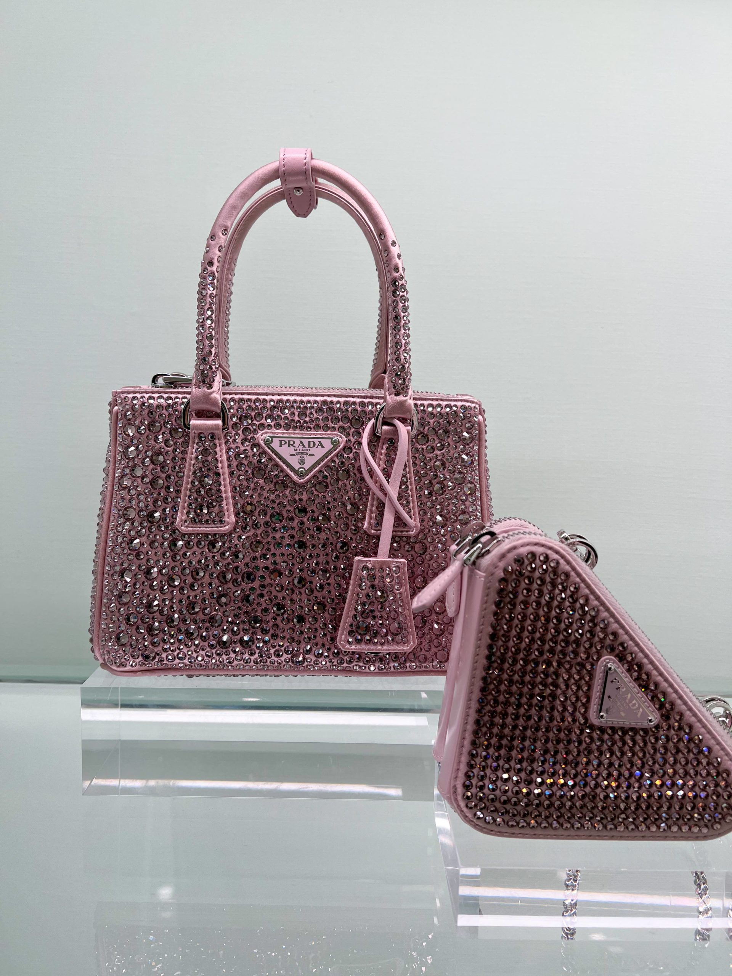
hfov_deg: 53.1
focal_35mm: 26
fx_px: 733
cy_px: 488
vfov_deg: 67.3
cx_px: 366
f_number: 1.5
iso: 64
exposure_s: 1/300
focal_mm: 5.7
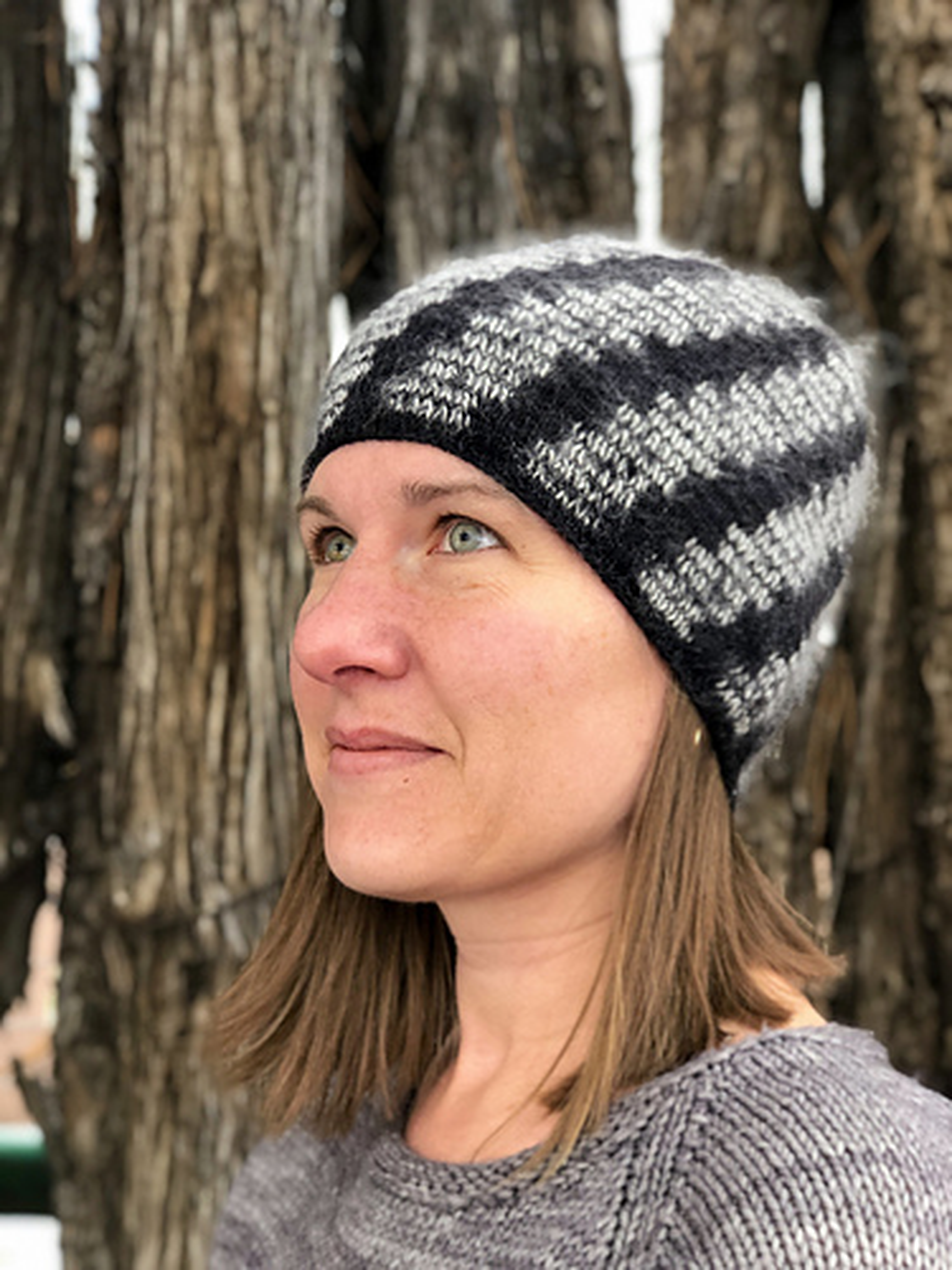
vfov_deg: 33.8
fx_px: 2090
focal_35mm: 57
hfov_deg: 25.7
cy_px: 635
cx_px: 476
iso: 40
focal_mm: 6.6
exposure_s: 1/30
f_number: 2.8
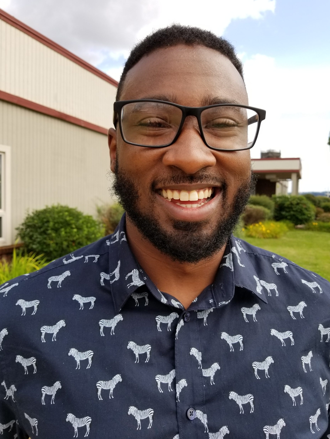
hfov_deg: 51.4
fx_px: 343
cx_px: 165
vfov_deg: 65.3
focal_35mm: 27
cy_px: 218
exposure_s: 1/1056
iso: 50
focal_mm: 4.25
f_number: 1.7
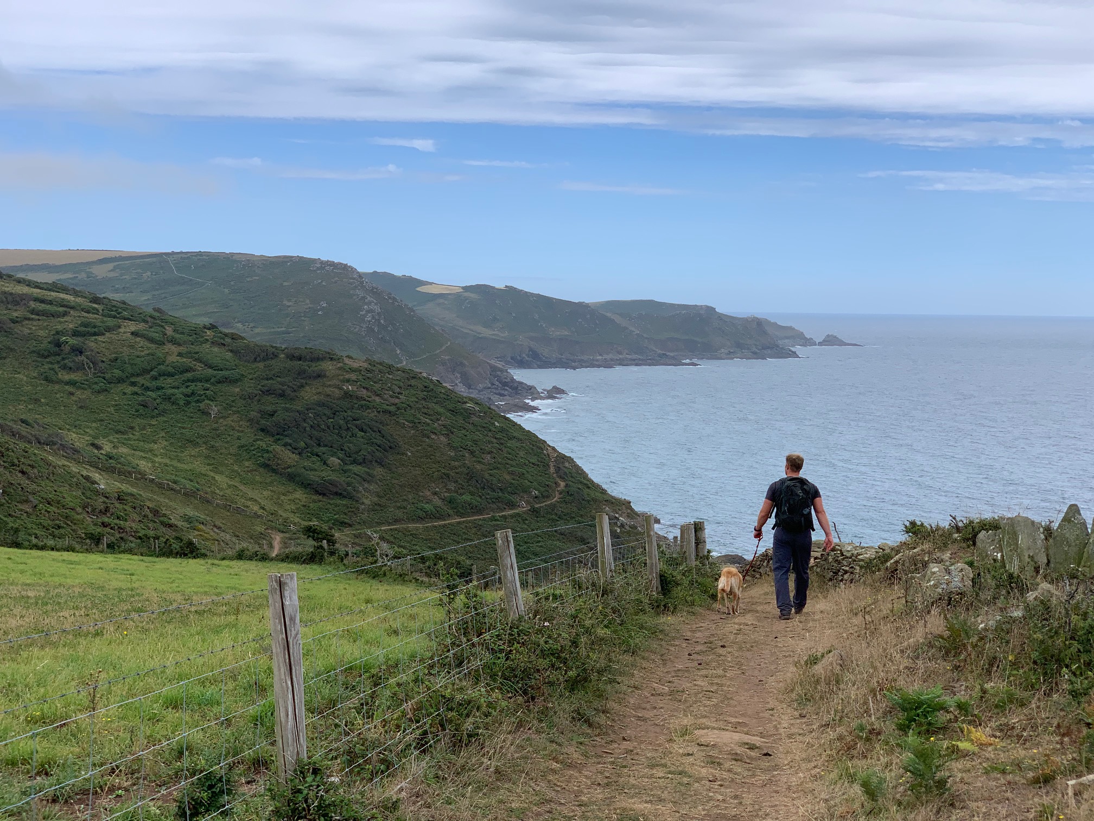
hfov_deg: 36.8
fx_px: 1643
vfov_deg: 28.0
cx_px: 547
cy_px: 410
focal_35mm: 52
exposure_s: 1/1142
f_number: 2.4
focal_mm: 6
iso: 16
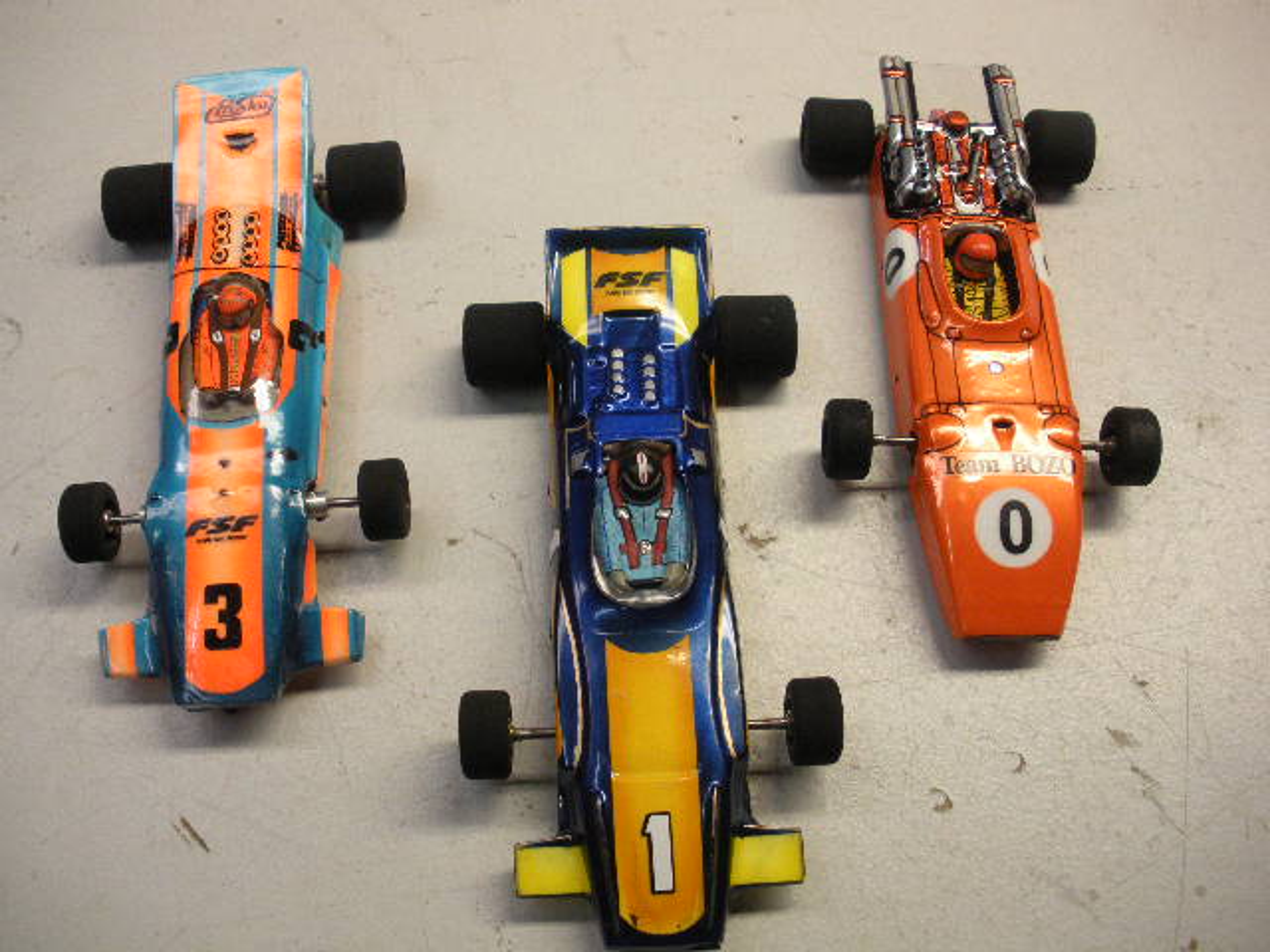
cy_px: 476
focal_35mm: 36
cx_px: 635
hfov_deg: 51.4
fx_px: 1321
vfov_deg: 39.7
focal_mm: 6.3
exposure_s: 1/60
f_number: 3.5
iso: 240
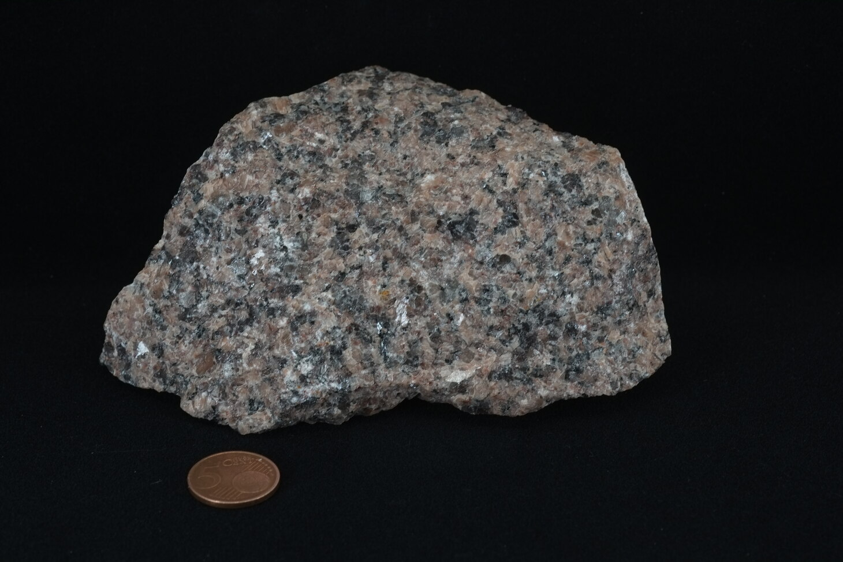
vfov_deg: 15.2
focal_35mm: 90
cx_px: 422
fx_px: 2107
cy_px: 281
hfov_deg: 22.6
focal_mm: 60
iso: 250
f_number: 8
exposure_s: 1/60
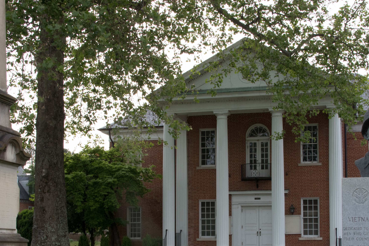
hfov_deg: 32.4
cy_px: 203
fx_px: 635
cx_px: 196
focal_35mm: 62
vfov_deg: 21.6
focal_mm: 22
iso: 200
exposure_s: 1/100
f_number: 11
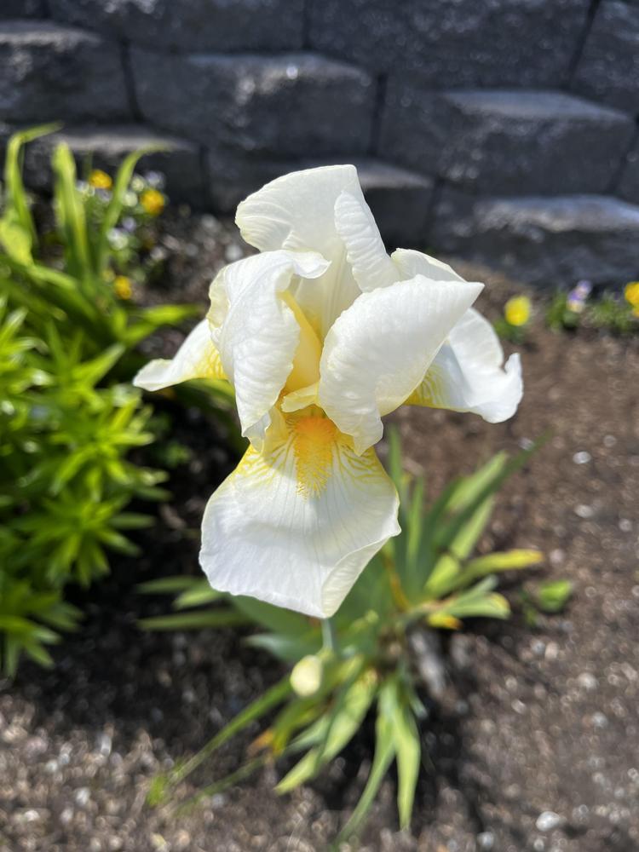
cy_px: 426
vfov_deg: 67.3
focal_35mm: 26
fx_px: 640
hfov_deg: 53.1
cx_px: 320
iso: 50
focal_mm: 5.1
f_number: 1.6
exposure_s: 1/1776
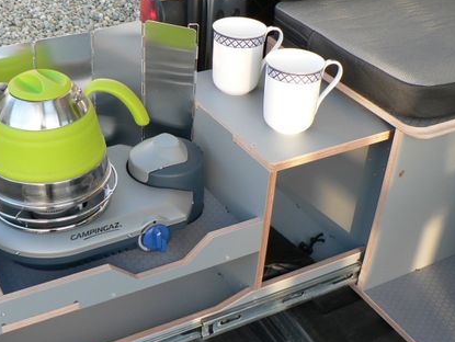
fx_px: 684
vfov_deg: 28.0
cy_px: 196
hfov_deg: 36.3
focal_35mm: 52
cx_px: 139
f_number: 2.8
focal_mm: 6
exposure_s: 1/50
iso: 80
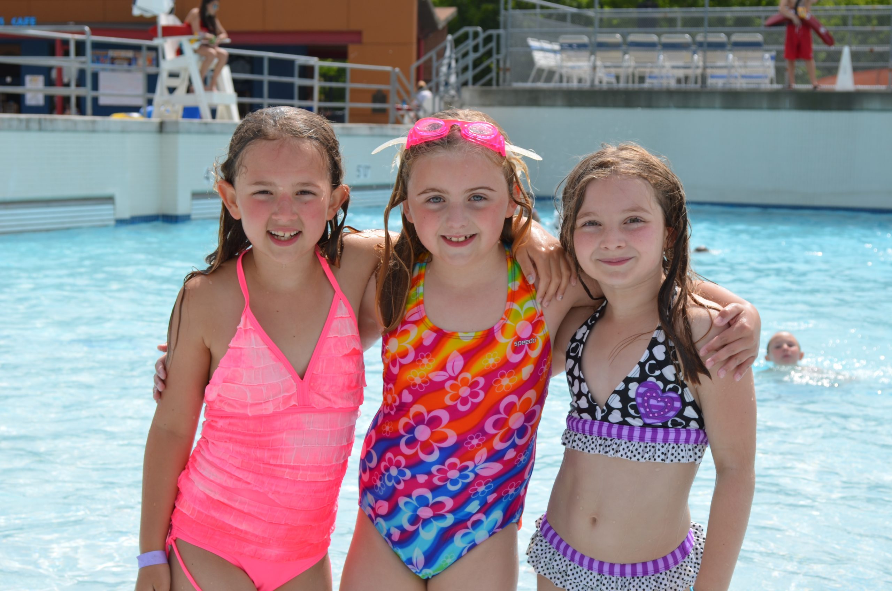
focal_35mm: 68
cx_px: 446
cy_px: 296
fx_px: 1669
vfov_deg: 20.1
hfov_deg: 29.9
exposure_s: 1/320
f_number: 9
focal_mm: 45
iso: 100
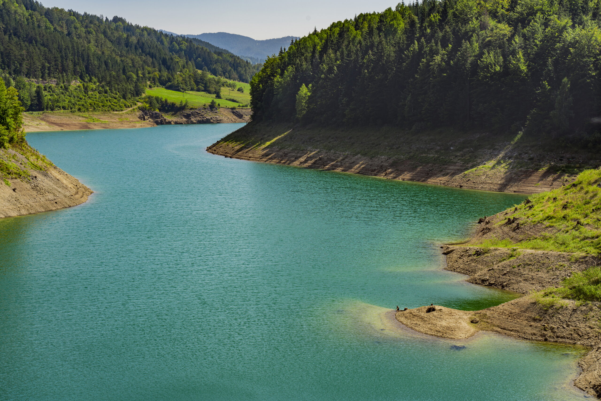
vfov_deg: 21.9
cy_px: 200
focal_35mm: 62
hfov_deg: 32.4
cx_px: 300
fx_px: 1035
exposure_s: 1/50
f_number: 11
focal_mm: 62
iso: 100
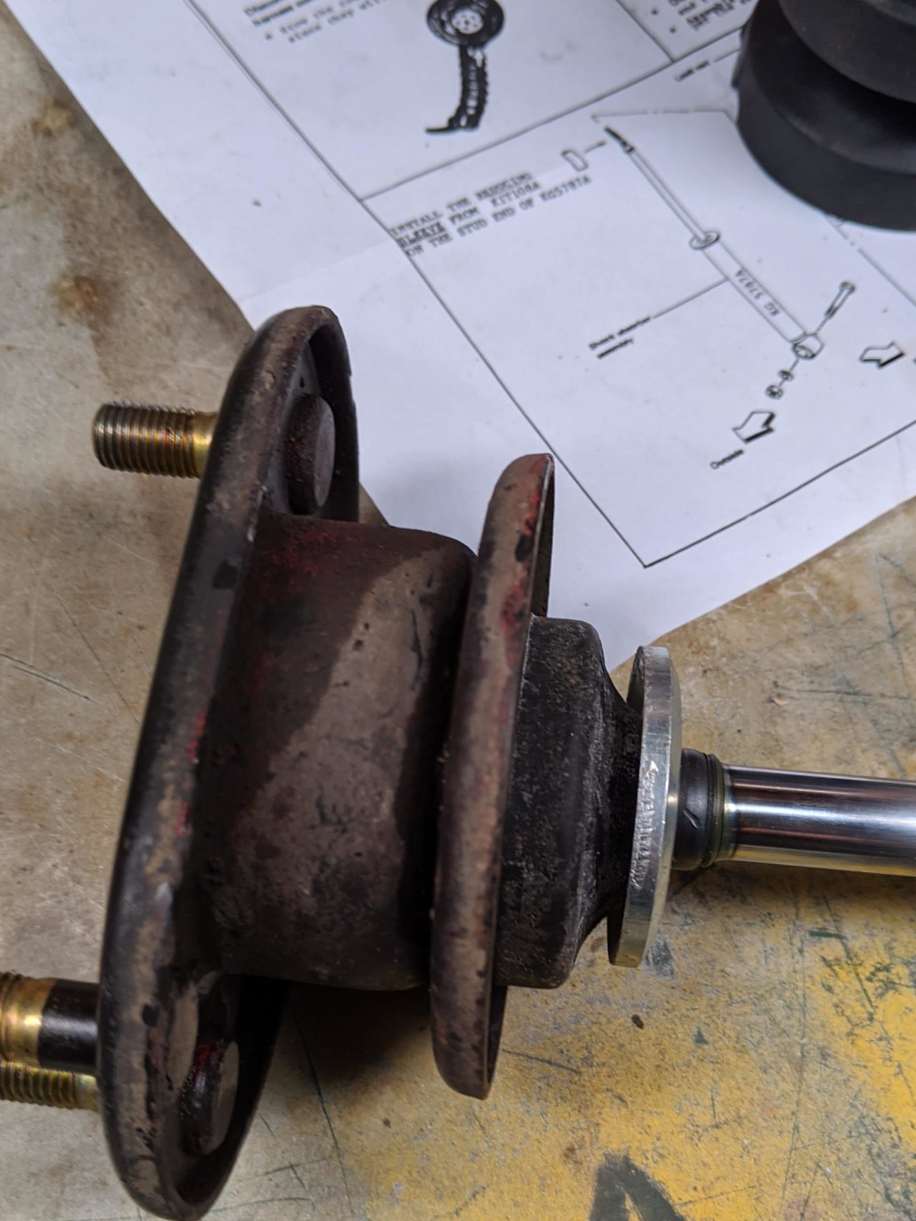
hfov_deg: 36.0
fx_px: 1411
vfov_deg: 46.5
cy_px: 747
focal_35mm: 40
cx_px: 461
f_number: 1.8
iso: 84
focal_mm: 4.44
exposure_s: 1/59.9
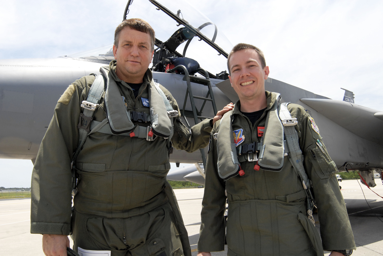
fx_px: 288
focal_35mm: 27
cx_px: 192
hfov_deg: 67.3
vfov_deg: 48.0
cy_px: 128
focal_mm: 18
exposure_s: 1/500
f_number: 11
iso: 400
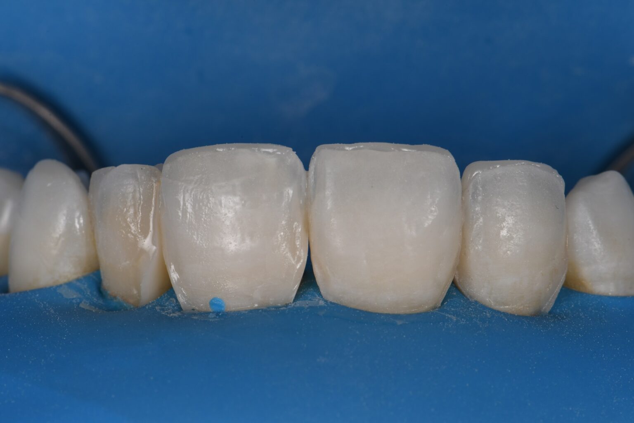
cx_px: 317
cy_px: 212
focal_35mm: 126
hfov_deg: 16.3
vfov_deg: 10.9
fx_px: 2218
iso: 200
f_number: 32
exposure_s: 1/160
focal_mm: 105
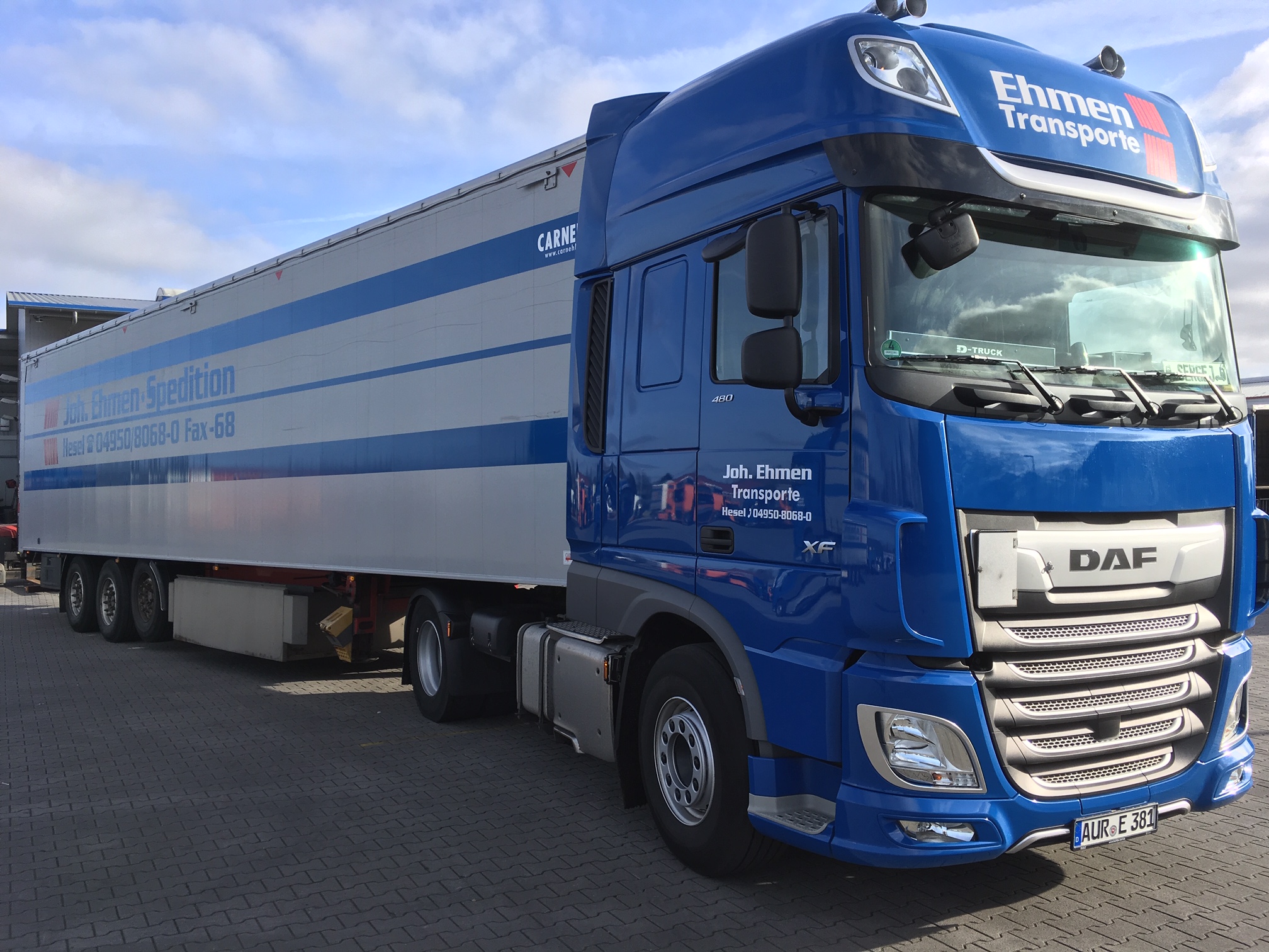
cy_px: 476
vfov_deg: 48.2
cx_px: 634
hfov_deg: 61.7
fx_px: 1063
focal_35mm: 29
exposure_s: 1/974
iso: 25
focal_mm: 4.15
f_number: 2.2
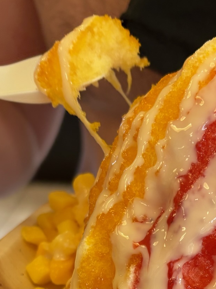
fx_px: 541
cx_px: 185
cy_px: 310
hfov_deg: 22.2
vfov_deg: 27.5
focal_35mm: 65
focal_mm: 5.96
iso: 125
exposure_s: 1/120
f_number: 1.6
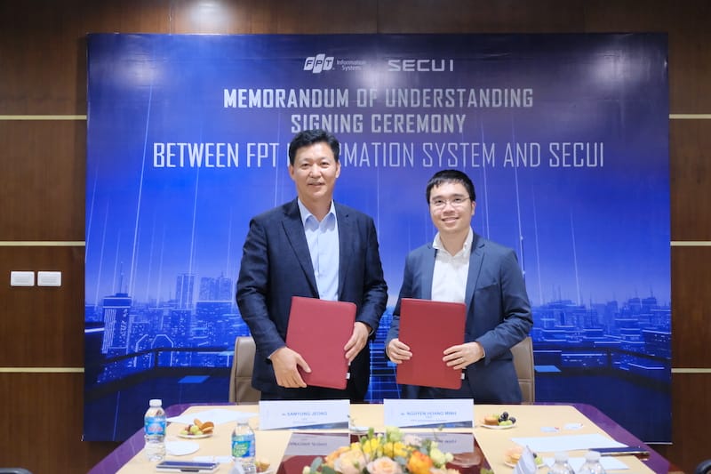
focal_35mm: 54
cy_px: 237
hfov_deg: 36.9
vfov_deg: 25.0
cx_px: 356
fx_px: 1066
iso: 6400
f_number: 3.6
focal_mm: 35.8
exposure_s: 1/125
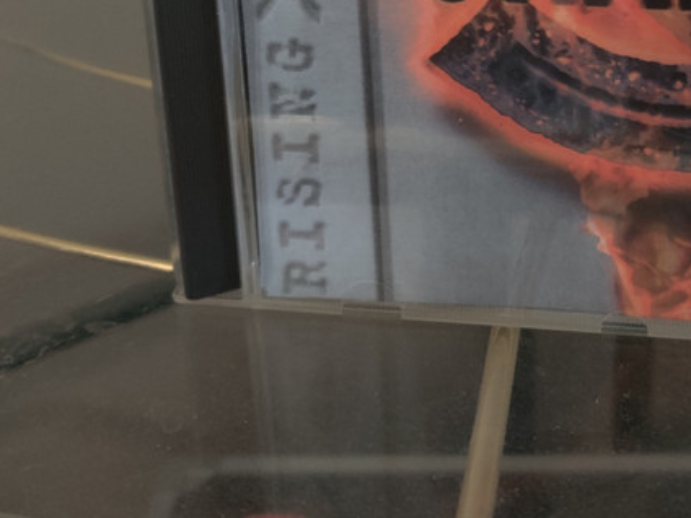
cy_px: -24
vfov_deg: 20.8
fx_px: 1357
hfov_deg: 27.8
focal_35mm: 68
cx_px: 574
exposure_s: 1/17
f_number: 1.65
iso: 1250
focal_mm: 4.75
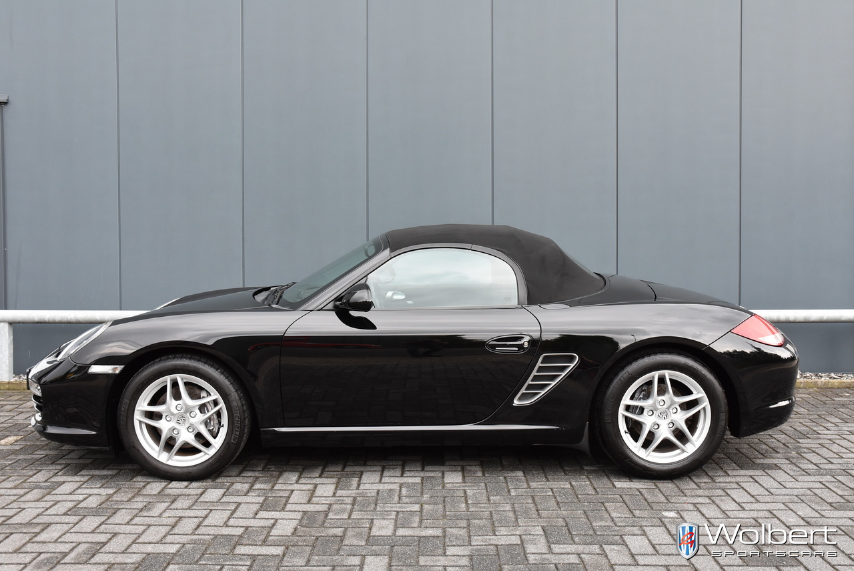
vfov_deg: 35.6
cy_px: 286
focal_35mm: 38
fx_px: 890
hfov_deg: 51.2
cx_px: 427
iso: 800
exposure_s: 1/250
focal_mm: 25
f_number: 8
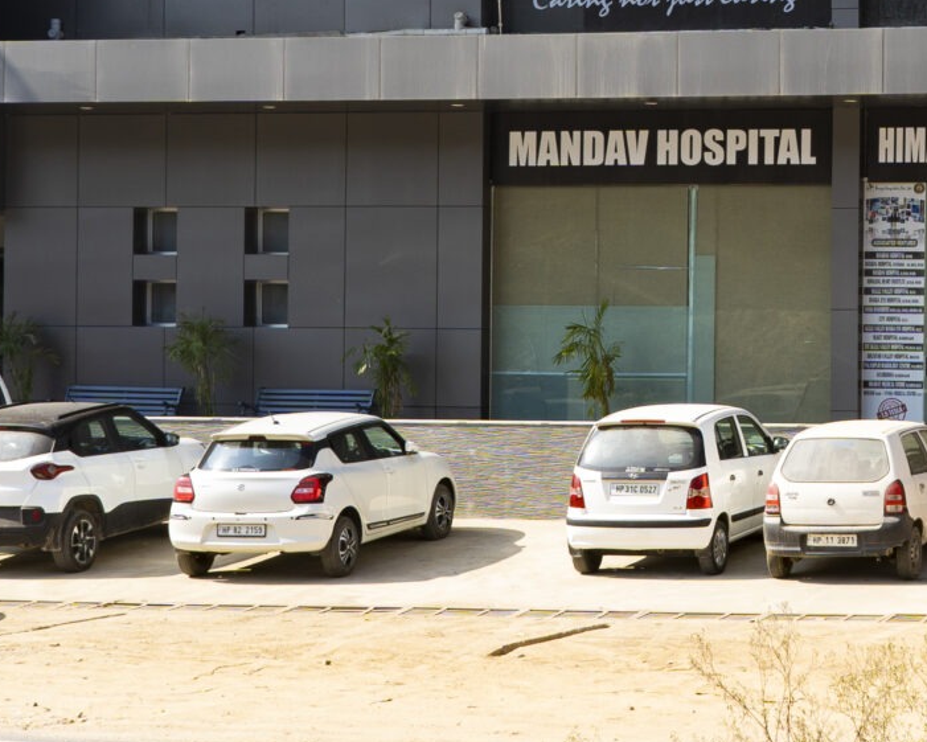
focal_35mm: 96
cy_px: -345
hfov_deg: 19.9
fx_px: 2634
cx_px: 657
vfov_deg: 15.0
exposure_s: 1/200
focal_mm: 28
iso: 100
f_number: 7.1
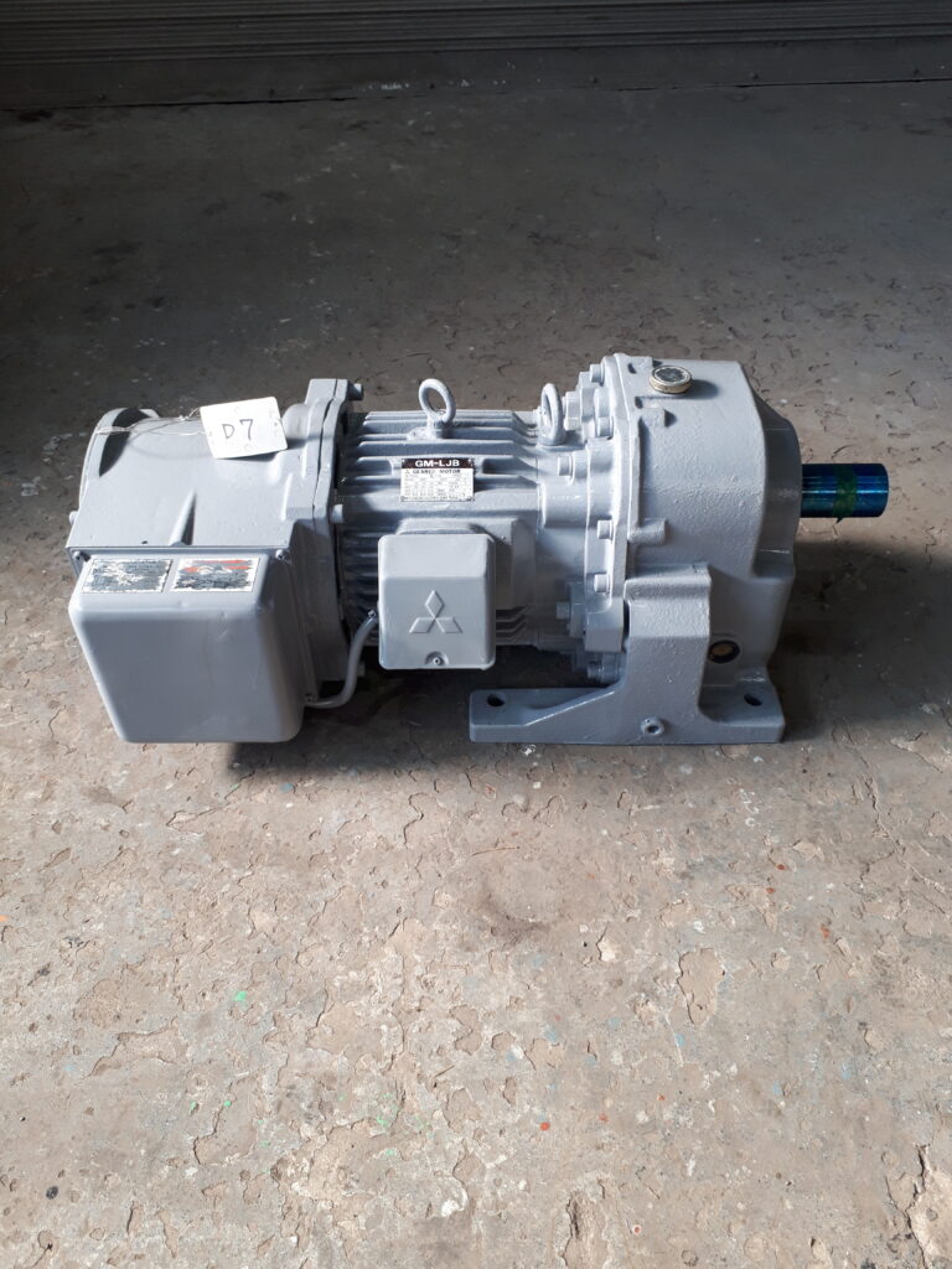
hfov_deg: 51.4
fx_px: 990
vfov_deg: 65.3
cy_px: 634
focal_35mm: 27
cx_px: 476
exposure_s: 1/50
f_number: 1.9
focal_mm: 3.6
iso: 50
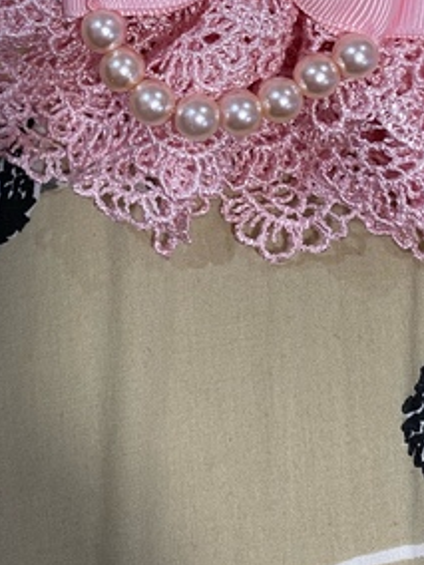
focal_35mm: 59
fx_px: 964
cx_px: 149
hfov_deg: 24.7
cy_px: 47
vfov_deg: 31.1
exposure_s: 1/60
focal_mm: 4.25
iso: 160
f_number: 1.8
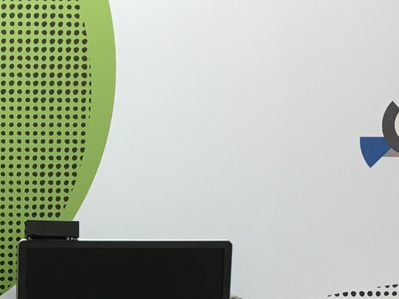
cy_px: 424
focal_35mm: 108
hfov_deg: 17.5
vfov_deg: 13.1
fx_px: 1245
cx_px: -57
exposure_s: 1/30
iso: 32
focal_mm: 4.15
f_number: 2.2
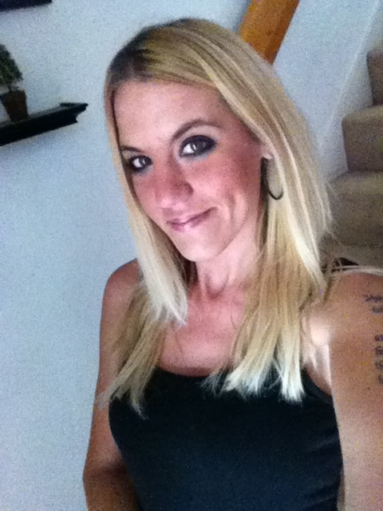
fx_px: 516
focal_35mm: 35
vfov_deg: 52.6
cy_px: 256
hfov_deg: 40.7
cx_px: 192
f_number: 2.4
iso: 1250
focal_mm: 3.85
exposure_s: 1/30
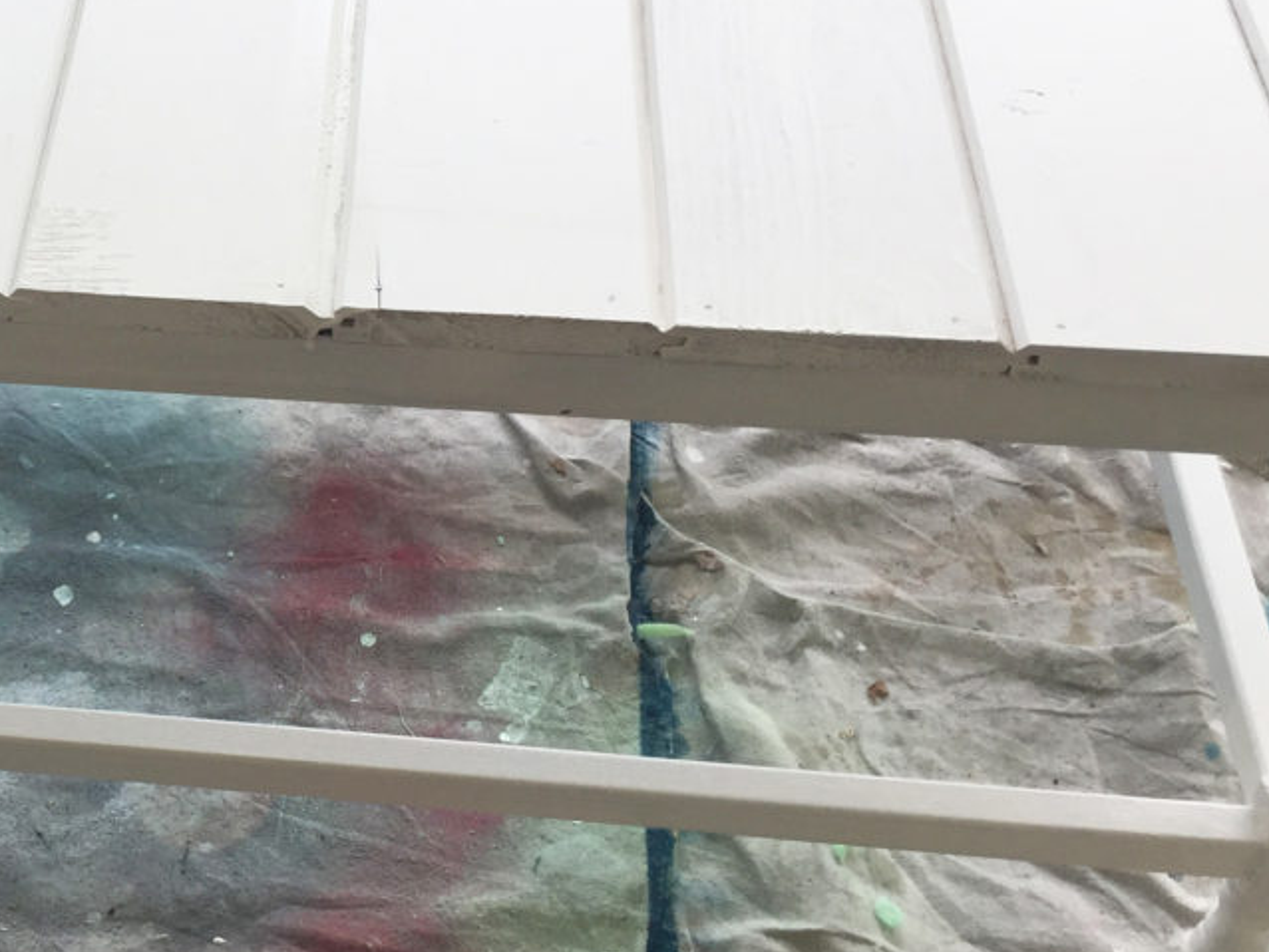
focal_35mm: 60
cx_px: 24
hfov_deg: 30.1
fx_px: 2200
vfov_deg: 24.4
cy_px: 354
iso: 32
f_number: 2.2
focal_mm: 4.15
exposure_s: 1/237
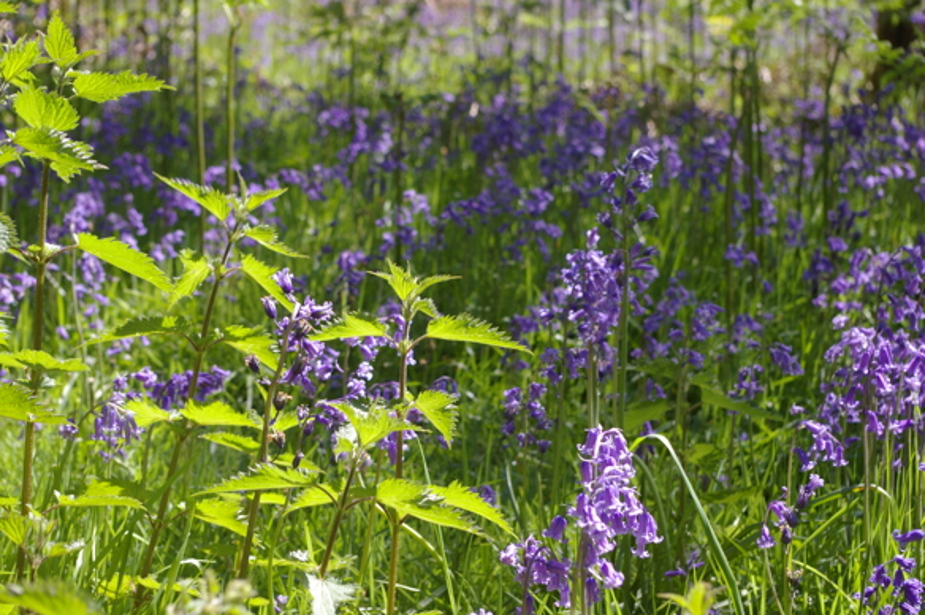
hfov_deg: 24.6
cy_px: 308
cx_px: 462
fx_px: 2117
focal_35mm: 82
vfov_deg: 16.5
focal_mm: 55
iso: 200
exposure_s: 1/125
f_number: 9.5
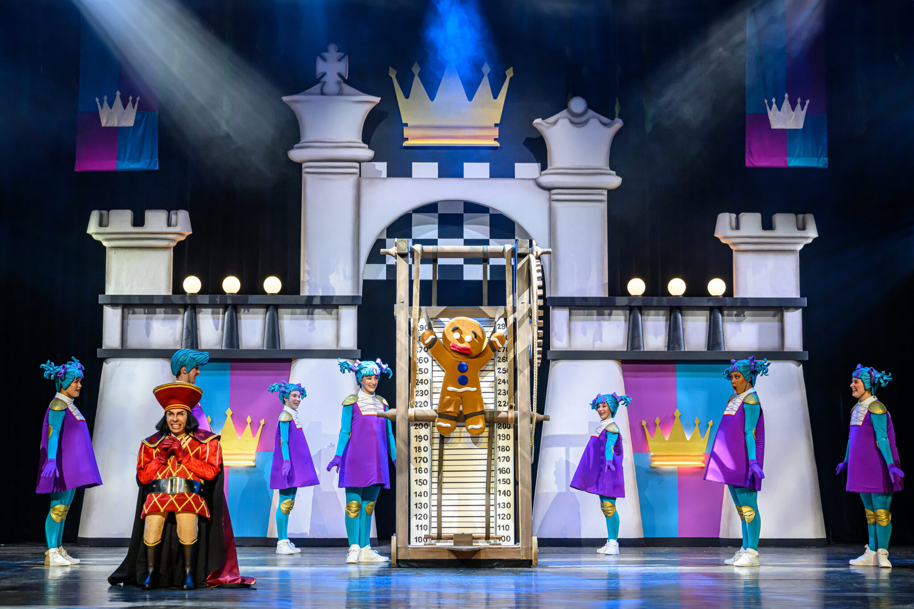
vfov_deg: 24.6
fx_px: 1396
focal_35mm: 55
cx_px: 457
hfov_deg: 36.2
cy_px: 304
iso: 3200
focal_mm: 55
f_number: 5.6
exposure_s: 1/320
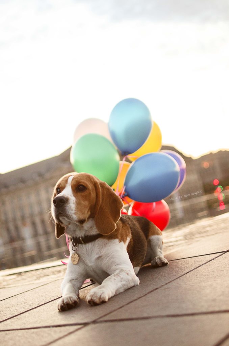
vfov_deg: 37.9
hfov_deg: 25.6
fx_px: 503
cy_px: 173
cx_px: 114
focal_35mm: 52
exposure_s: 1/80
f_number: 2
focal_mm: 35
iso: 640
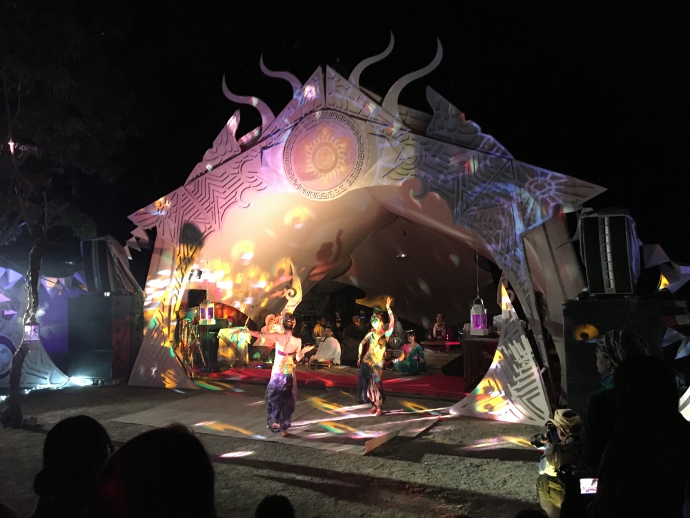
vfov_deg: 48.2
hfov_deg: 61.7
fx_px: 578
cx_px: 345
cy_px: 259
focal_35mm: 29
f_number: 2.2
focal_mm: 4.15
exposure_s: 1/15
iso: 250
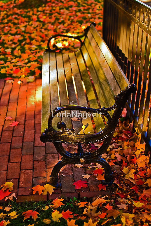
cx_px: 76
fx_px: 329
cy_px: 113
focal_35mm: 52
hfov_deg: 25.8
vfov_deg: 37.8
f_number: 1.8
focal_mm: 35
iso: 200
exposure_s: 1/80
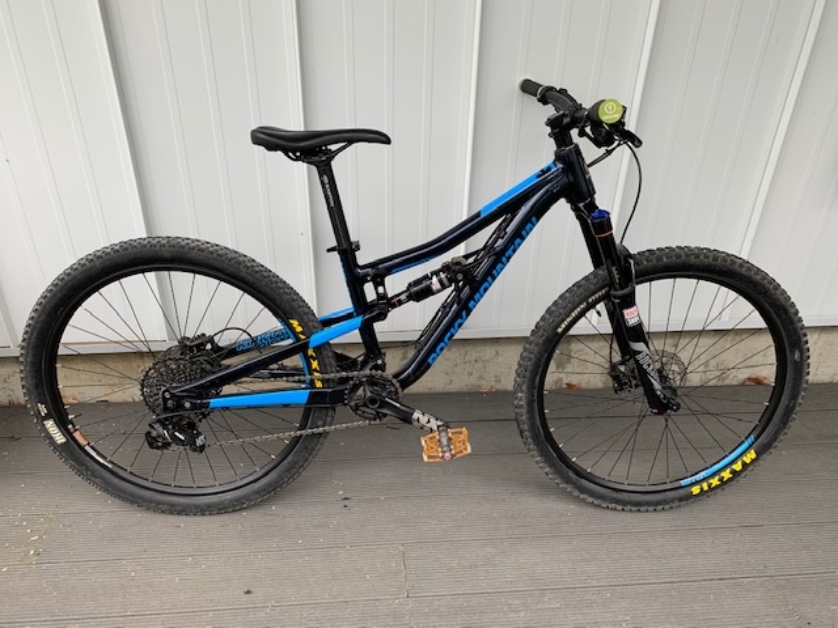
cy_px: 314
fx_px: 629
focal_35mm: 26
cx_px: 419
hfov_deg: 67.3
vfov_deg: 53.1
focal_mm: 4.25
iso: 32
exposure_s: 1/122
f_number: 1.8
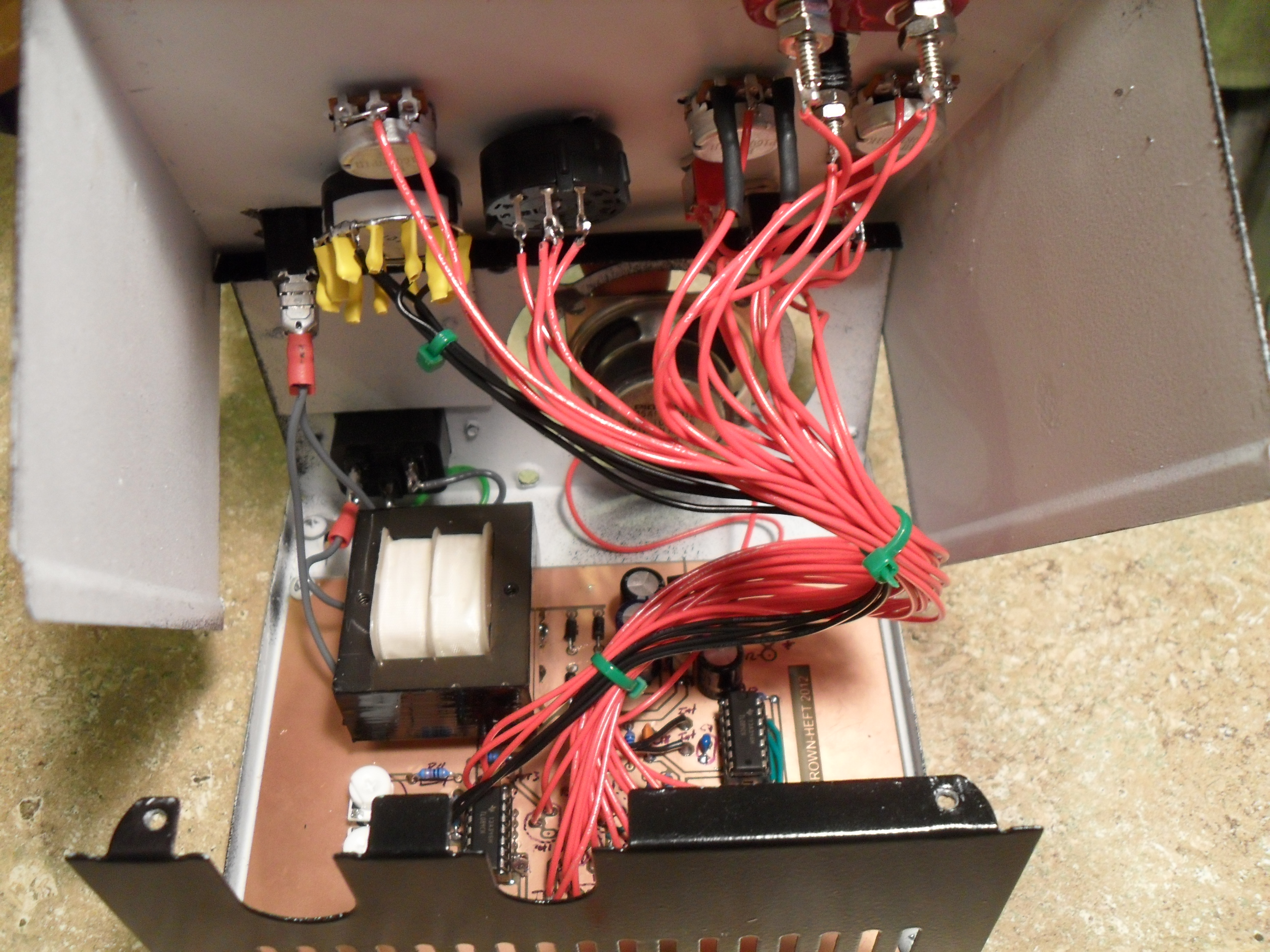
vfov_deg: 40.7
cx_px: 635
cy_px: 476
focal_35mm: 35
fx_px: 1284
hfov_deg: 52.6
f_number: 2.8
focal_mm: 6.2
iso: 200
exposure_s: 1/20
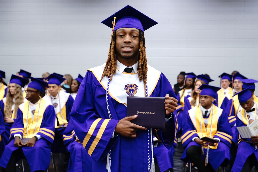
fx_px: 502
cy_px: 86
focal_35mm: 70
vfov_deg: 19.5
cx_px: 129
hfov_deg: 28.8
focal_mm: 70
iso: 2000
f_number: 5.6
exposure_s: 1/80
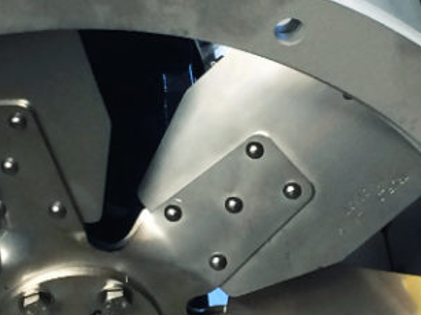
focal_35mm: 145
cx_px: 277
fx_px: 1763
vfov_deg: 10.2
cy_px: 108
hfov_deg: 13.6
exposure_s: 1/33
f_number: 2.2
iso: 125
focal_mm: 4.2
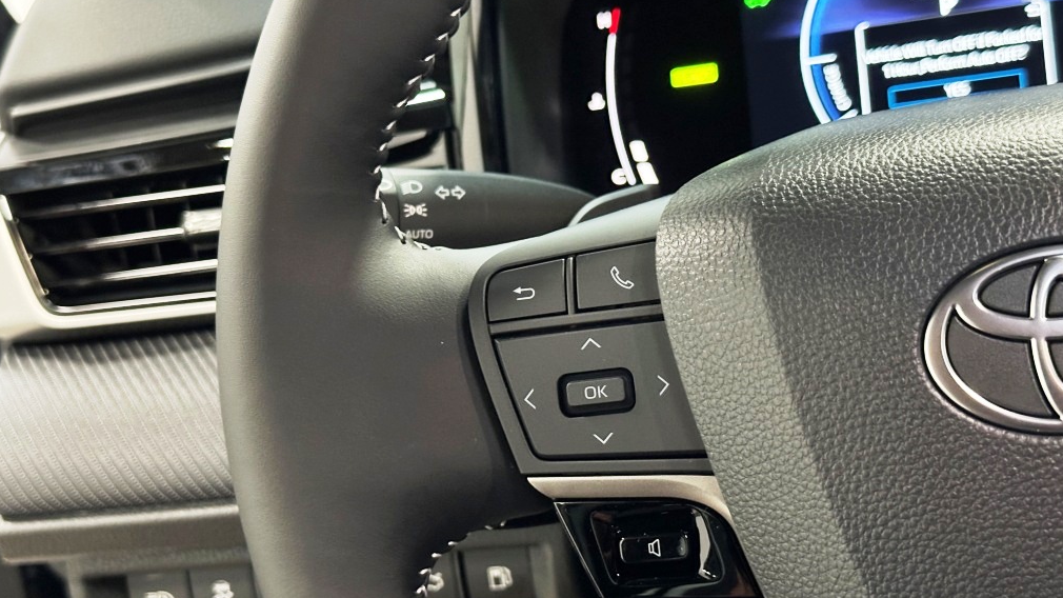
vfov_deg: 22.6
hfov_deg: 39.2
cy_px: 340
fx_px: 1494
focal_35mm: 53
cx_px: 535
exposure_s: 1/24
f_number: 1.78
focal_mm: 6.86
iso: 640
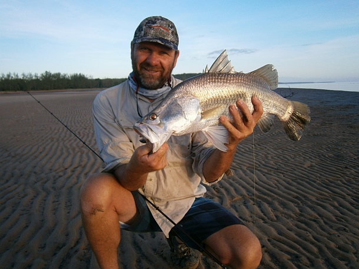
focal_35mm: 26
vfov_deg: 53.1
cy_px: 134
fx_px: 270
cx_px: 180
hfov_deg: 67.3
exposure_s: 1/500
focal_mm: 4.7
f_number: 2.8
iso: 100
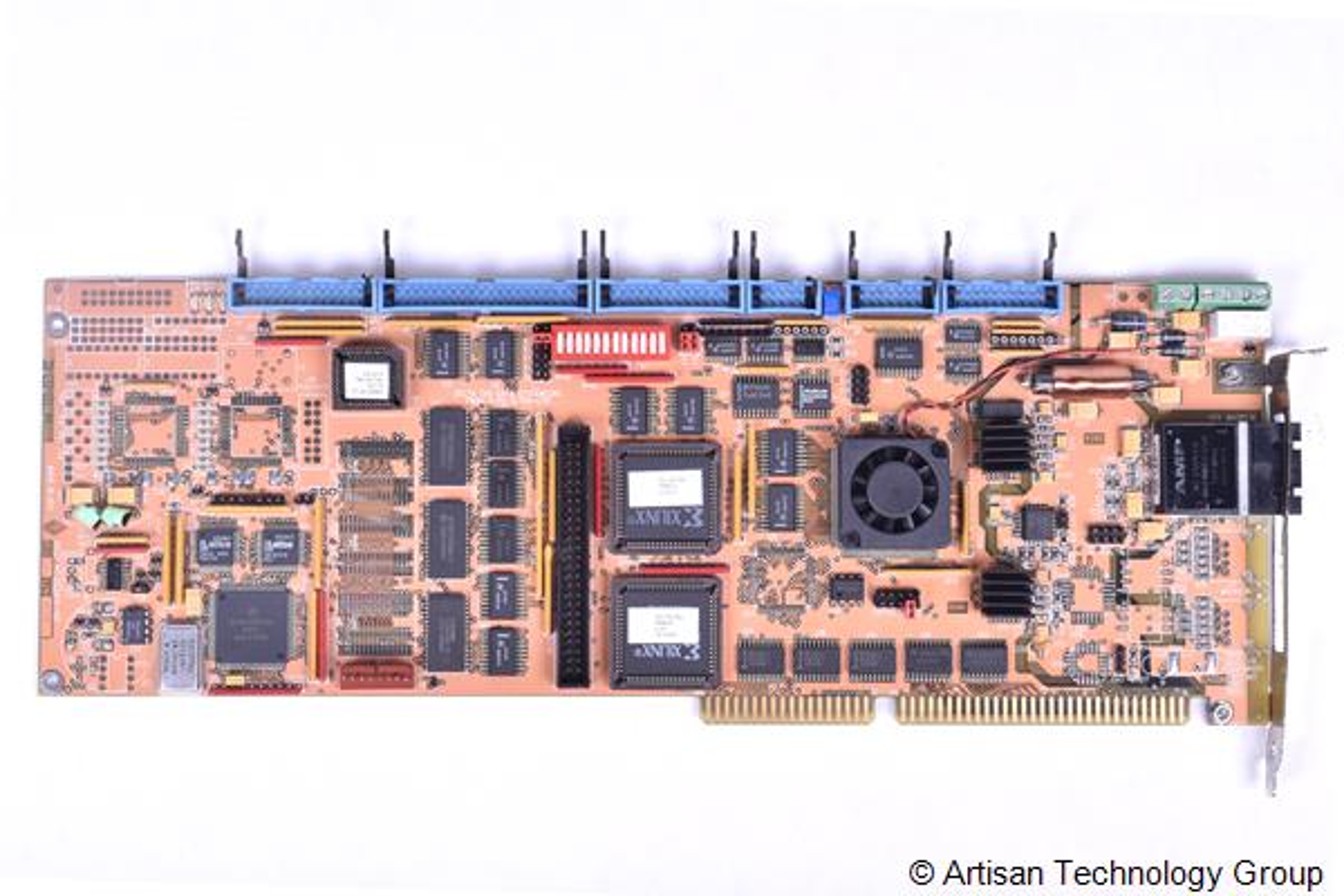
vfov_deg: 18.9
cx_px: 672
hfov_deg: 28.1
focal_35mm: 72
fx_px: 2688
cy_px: 448
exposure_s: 1/200
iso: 200
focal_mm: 48
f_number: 11
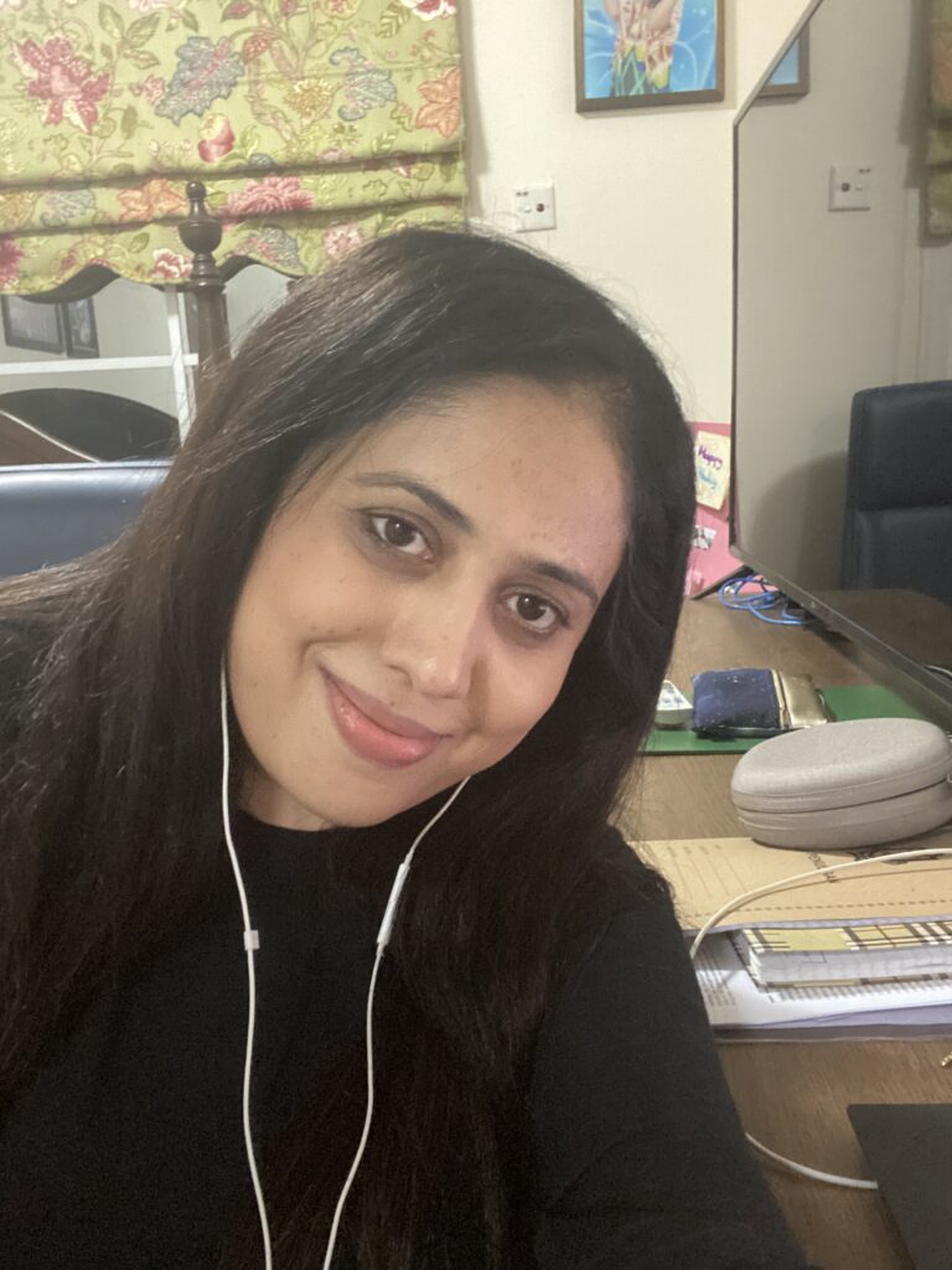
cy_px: 635
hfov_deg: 46.8
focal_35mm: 30
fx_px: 1100
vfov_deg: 60.0
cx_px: 476
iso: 640
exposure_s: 1/17
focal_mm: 2.71
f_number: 2.2
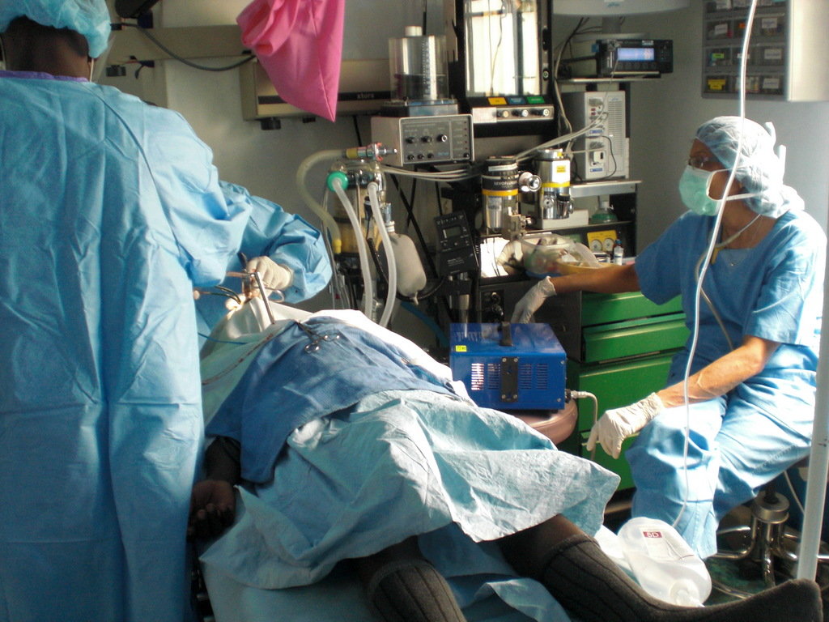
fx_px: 910
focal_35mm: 38
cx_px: 414
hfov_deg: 49.0
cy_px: 311
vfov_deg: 37.7
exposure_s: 1/100
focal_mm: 6.3
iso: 200
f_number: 3.1
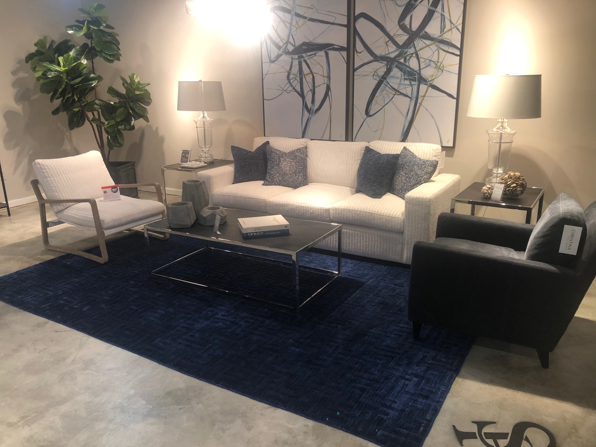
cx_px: 298
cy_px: 224
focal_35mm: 28
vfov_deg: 49.7
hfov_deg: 63.4
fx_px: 482
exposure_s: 1/24
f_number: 1.8
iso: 40
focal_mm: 3.99
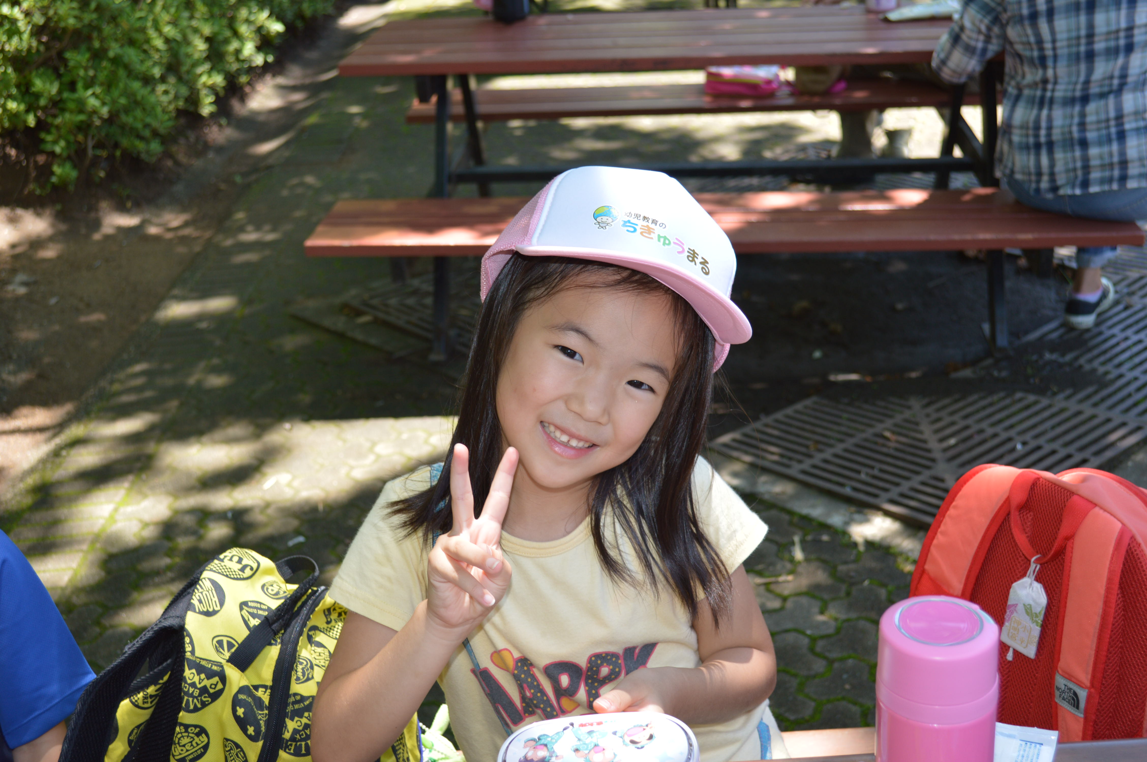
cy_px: 381
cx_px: 574
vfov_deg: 29.8
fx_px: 1432
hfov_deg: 43.6
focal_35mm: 45
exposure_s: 1/125
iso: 160
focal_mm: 30
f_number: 4.5
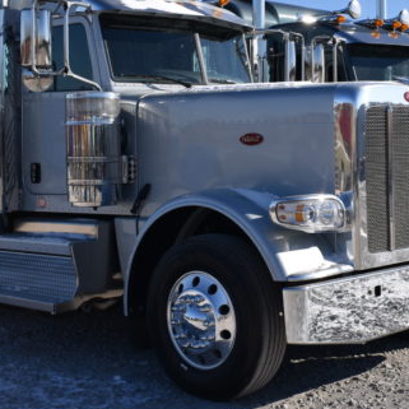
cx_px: 308
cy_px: 163
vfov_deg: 26.8
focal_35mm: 64
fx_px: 856
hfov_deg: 26.5
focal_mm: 21
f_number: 6.3
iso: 100
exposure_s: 1/640
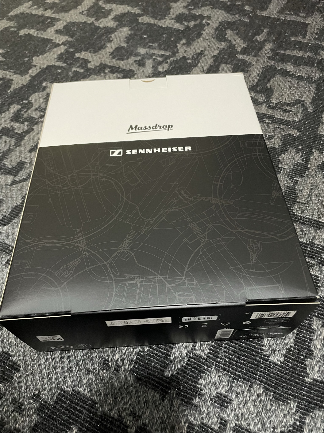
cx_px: 162
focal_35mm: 26
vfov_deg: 67.3
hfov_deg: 53.1
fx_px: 324
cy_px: 216
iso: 640
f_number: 1.6
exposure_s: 1/25
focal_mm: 4.2
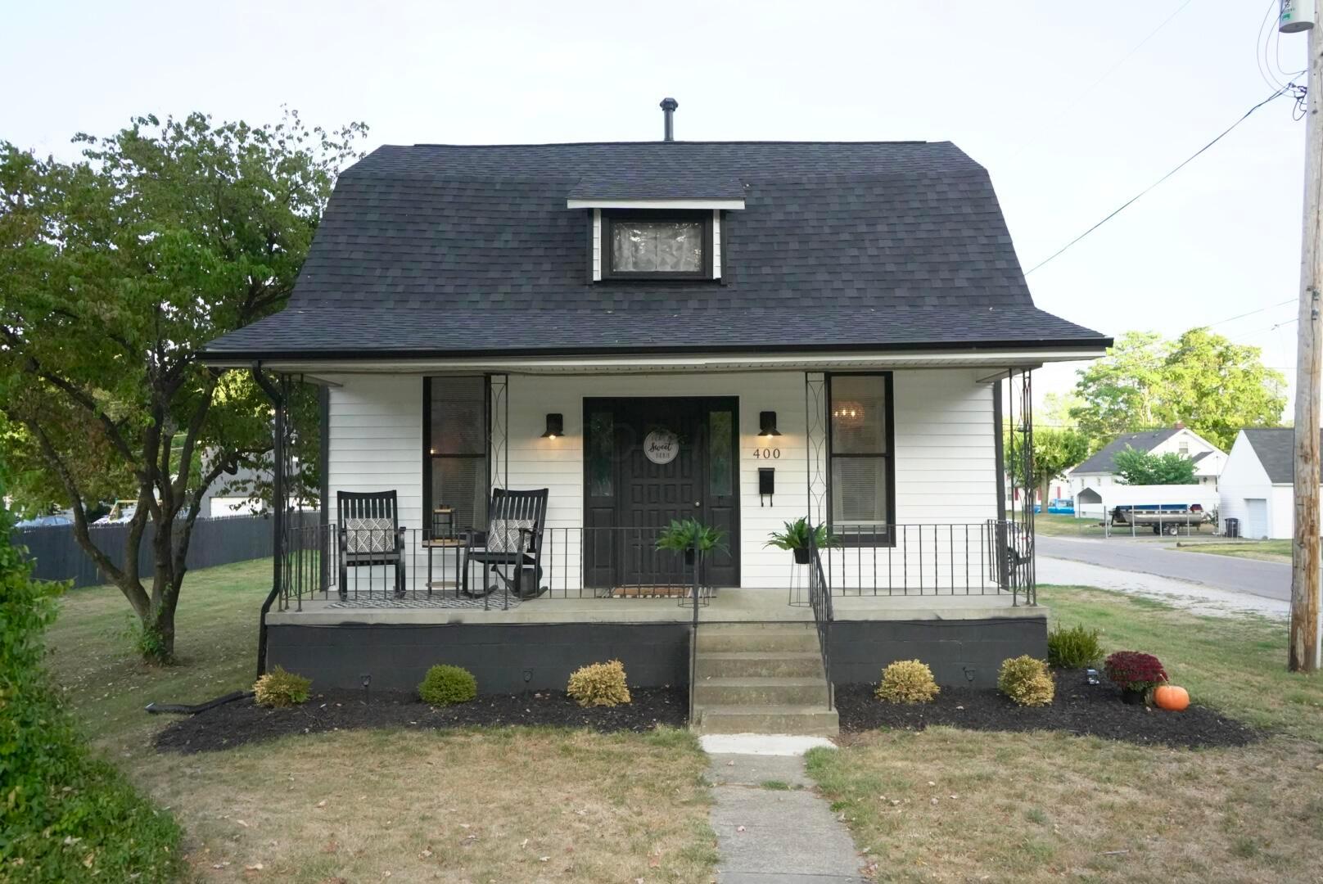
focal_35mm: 29
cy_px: 442
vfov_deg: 45.0
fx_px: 1066
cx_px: 662
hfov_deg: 63.6
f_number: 5.6
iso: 8000
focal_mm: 29
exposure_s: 1/2500
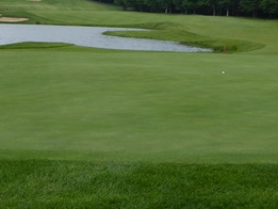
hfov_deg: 20.8
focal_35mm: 94
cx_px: 86
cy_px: 15
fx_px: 755
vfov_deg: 15.5
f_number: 3.7
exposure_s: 1/320
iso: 80
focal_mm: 6.7
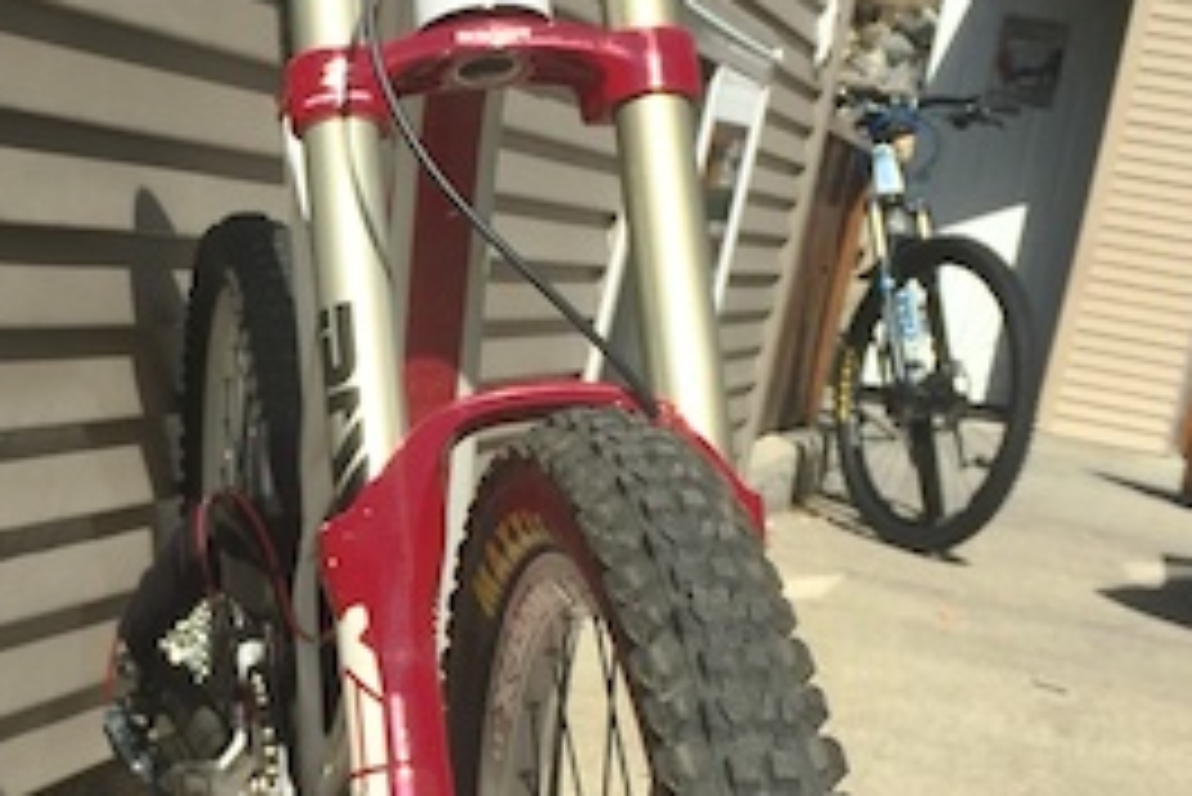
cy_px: 580
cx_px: 130
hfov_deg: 21.9
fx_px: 3015
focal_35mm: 91
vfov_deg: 15.0
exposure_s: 1/942
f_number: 2.2
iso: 32
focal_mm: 4.15
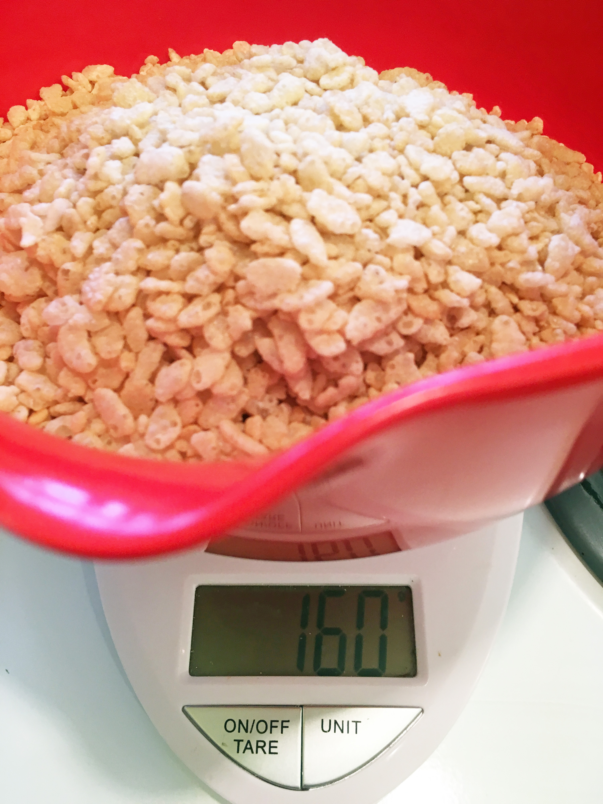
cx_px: 302
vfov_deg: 61.7
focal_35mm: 29
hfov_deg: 48.2
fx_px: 674
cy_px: 402
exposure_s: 1/30
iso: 40
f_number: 2.2
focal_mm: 4.15
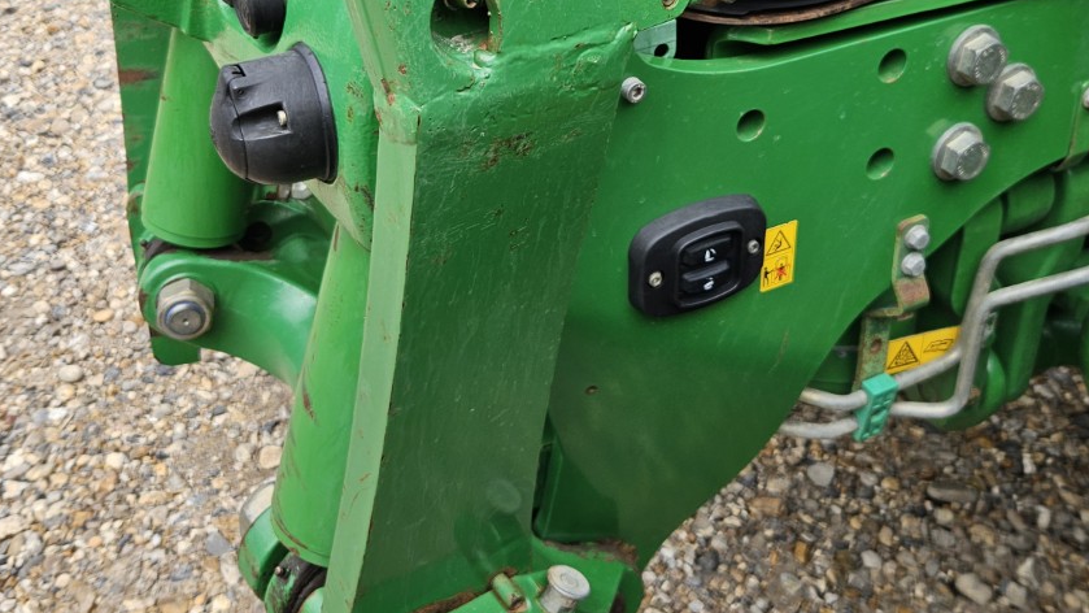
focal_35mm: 43
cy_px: 130
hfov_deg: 47.2
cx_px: 613
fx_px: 1242
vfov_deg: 27.2
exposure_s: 1/514
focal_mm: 5.4
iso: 25
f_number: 1.8
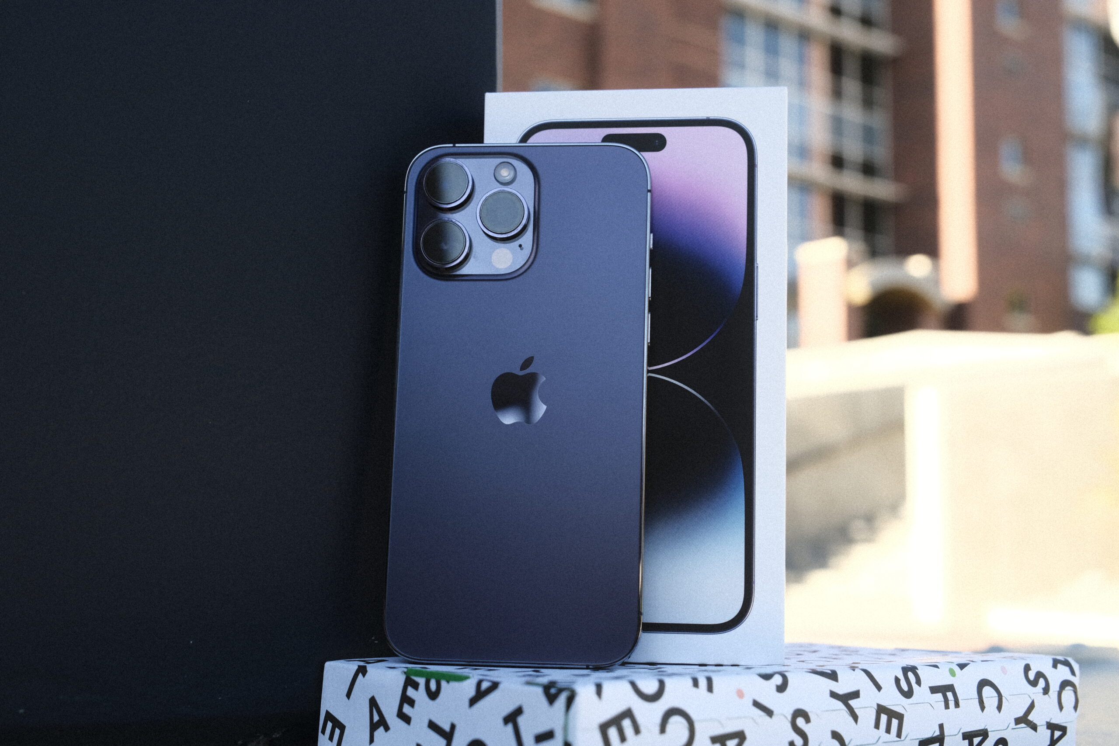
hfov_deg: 43.6
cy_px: 373
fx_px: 1399
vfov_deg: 29.9
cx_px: 560
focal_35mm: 45
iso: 320
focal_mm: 30.1
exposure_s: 1/240
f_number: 5
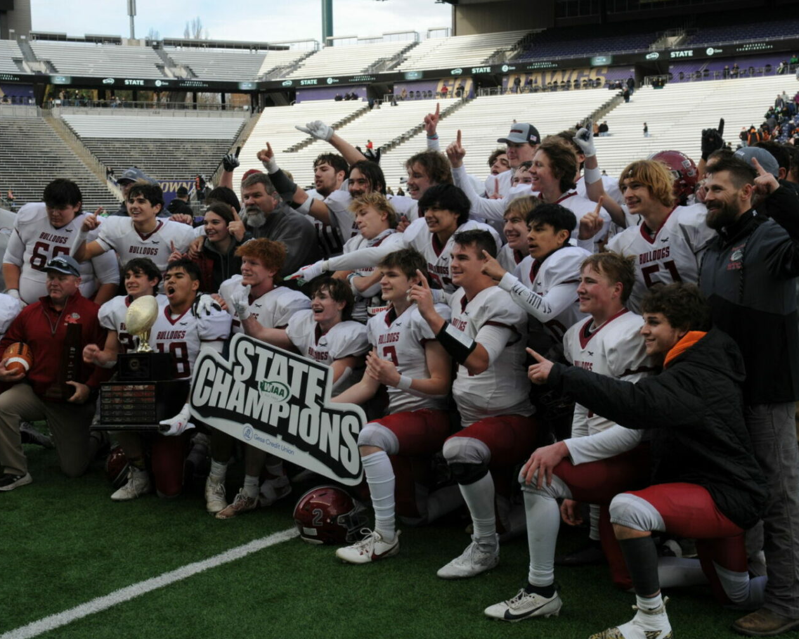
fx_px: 1135
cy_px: 318
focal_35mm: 48
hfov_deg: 38.8
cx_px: 368
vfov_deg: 31.5
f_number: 6.3
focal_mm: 28
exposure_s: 1/160
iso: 200
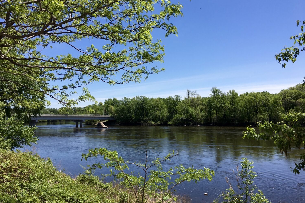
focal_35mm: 31
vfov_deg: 42.3
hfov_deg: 60.3
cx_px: 150
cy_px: 95
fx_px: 263
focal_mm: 4.15
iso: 25
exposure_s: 1/1709
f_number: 2.2
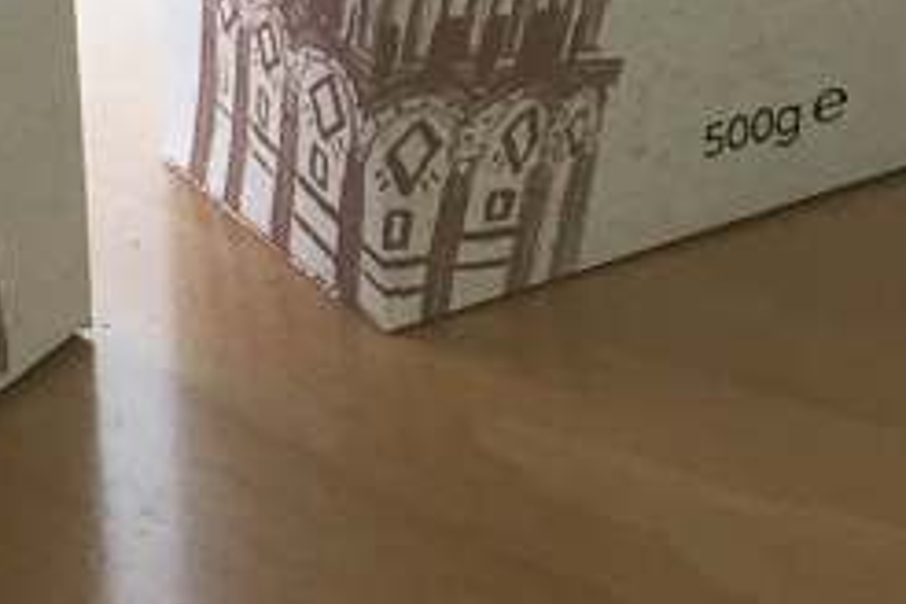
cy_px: -226
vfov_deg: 8.2
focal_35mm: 164
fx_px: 4127
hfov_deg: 12.5
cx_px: 722
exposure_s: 1/33
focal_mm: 4.15
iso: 40
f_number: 2.2
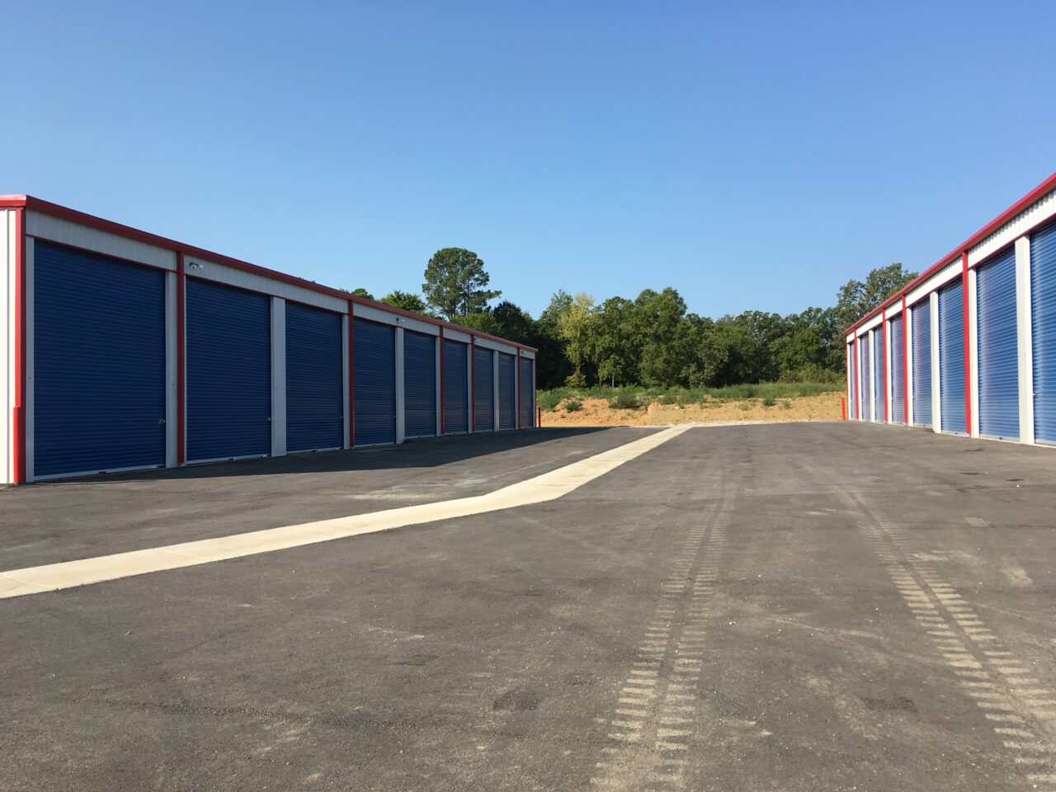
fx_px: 885
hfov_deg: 61.7
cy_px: 396
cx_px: 528
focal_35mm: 29
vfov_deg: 48.2
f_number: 2.2
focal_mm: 4.15
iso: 25
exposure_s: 1/1183
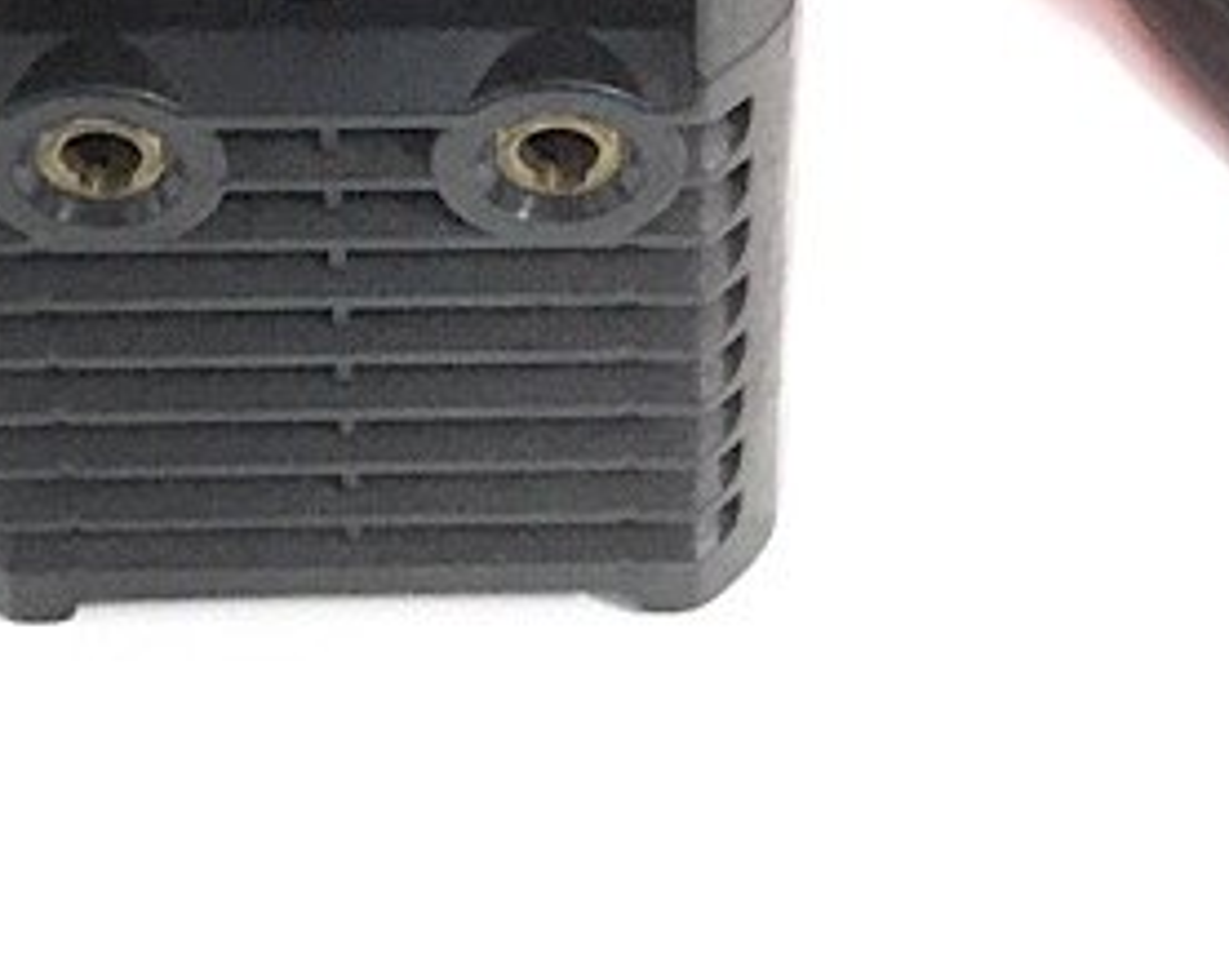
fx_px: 4724
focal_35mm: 130
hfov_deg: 14.8
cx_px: 801
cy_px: -590
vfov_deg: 11.3
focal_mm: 3.3
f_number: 2.4
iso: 50
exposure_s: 1/33
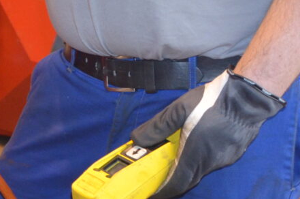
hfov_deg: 12.1
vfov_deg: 8.4
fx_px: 1333
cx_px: -179
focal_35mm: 160
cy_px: 238
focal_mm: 23
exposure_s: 1/60
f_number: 3.8
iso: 800
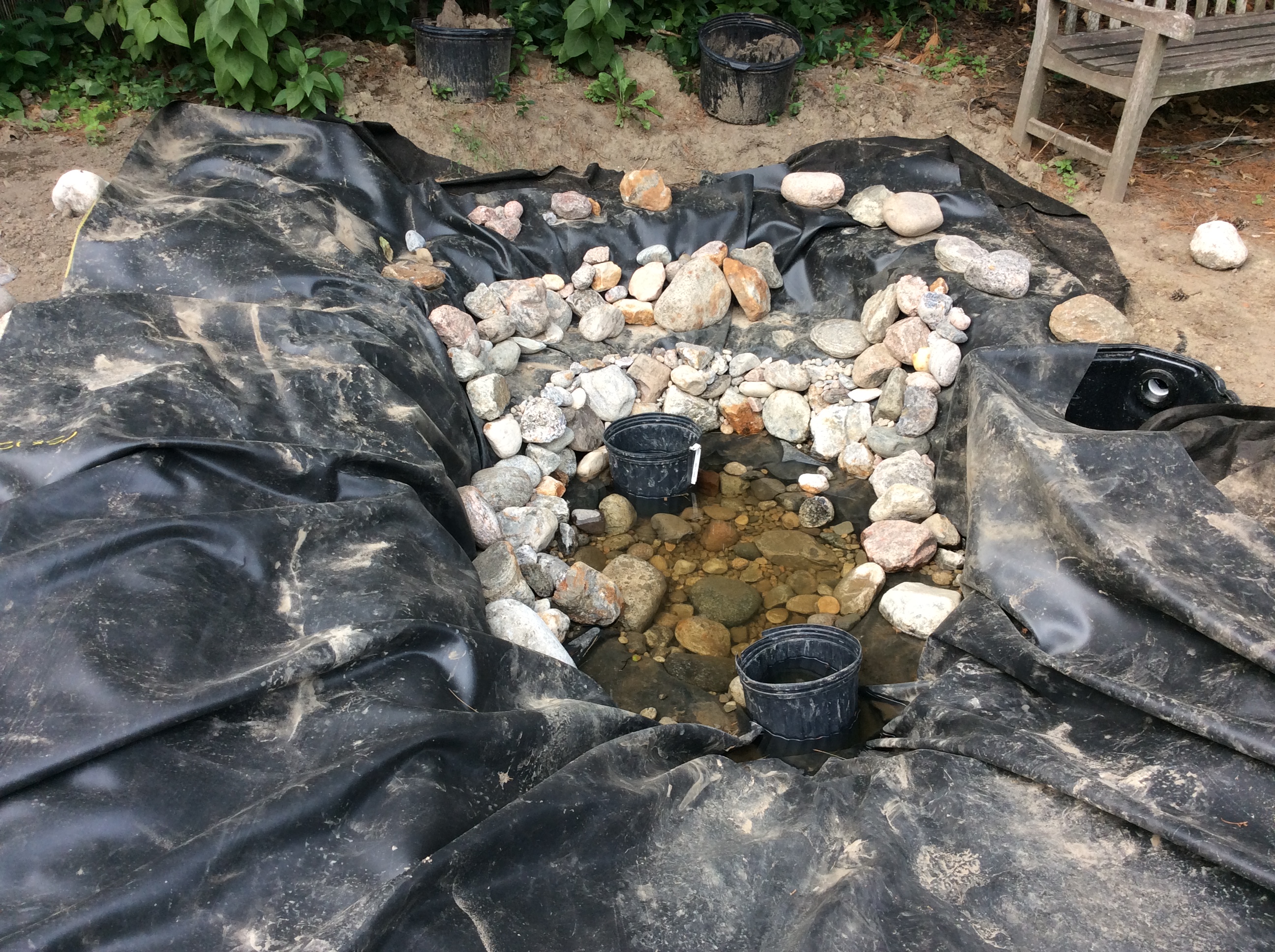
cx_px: 638
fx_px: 1177
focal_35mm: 32
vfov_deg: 44.1
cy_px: 476
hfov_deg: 56.9
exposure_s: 1/120
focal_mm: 3.3
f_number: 2.4
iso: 32
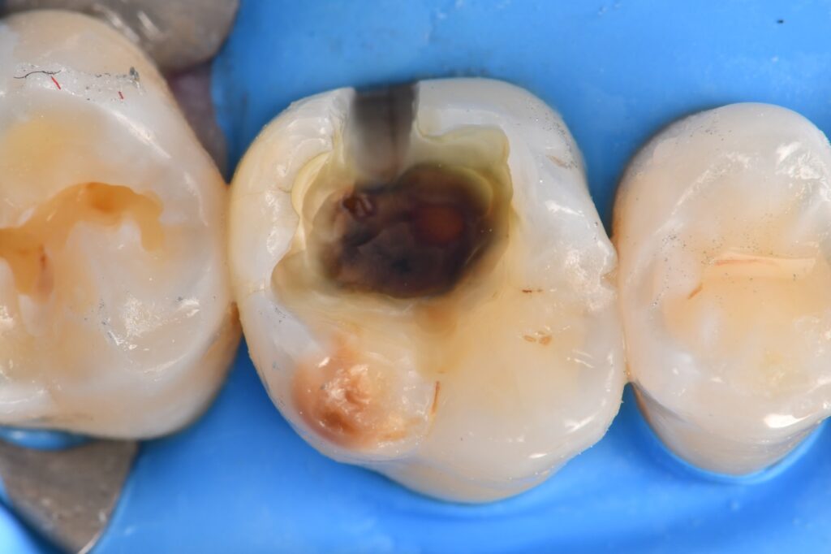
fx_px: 3623
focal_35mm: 157
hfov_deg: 13.1
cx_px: 416
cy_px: 277
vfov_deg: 8.7
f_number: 32
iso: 200
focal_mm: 105
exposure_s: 1/160
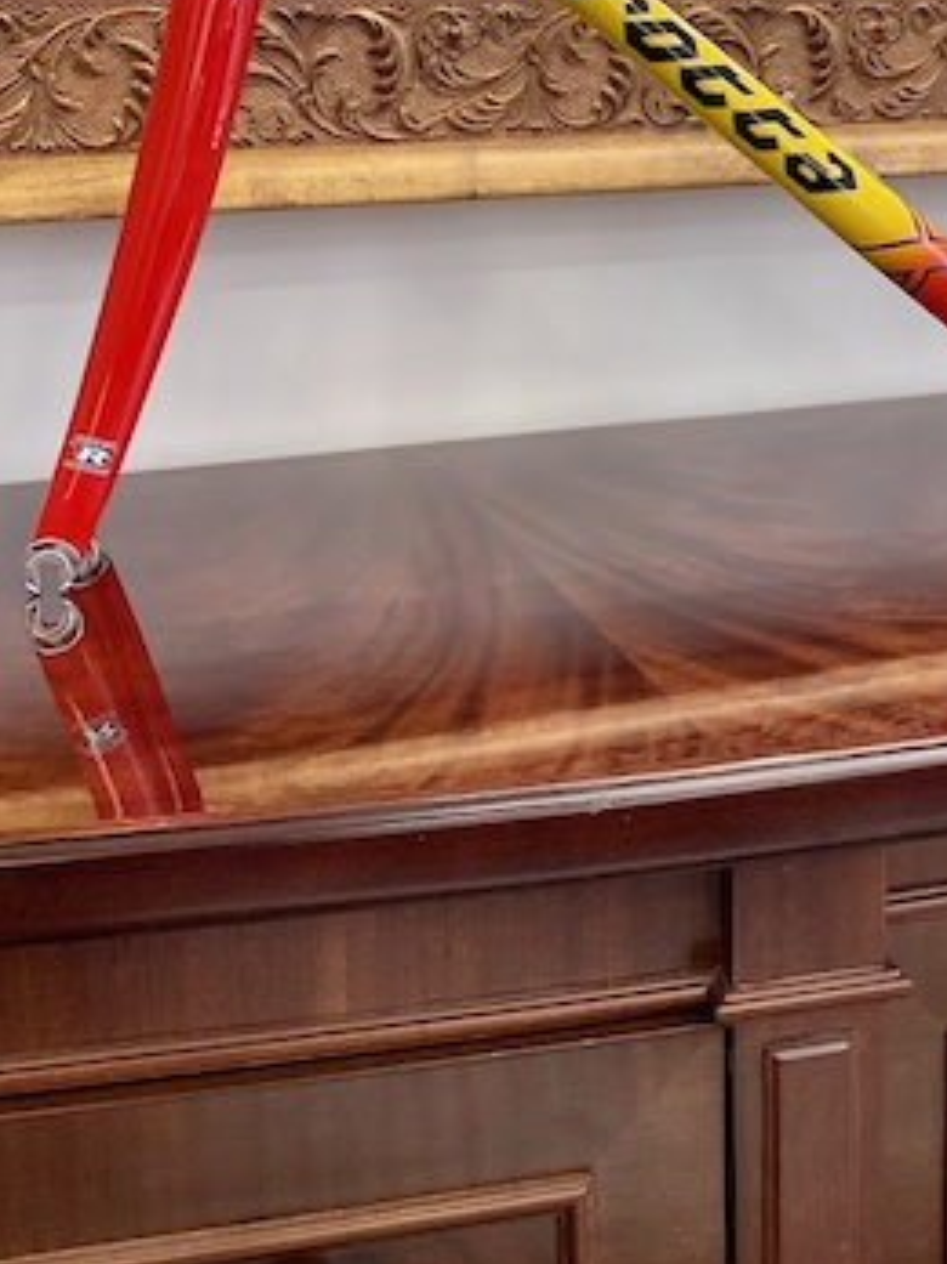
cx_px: 914
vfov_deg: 31.0
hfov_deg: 23.5
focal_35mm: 60
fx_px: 2190
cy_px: 178
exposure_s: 1/120
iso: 80
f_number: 1.8
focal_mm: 4.25
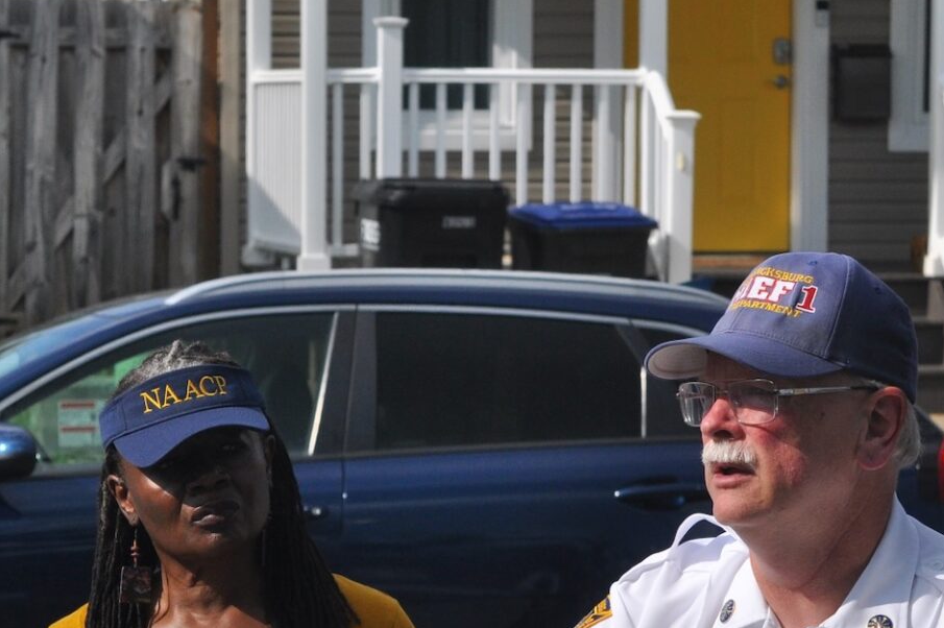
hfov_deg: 9.8
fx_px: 5502
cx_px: 416
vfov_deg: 6.5
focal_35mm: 210
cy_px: 444
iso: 400
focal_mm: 66
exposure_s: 1/1600
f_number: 5.6
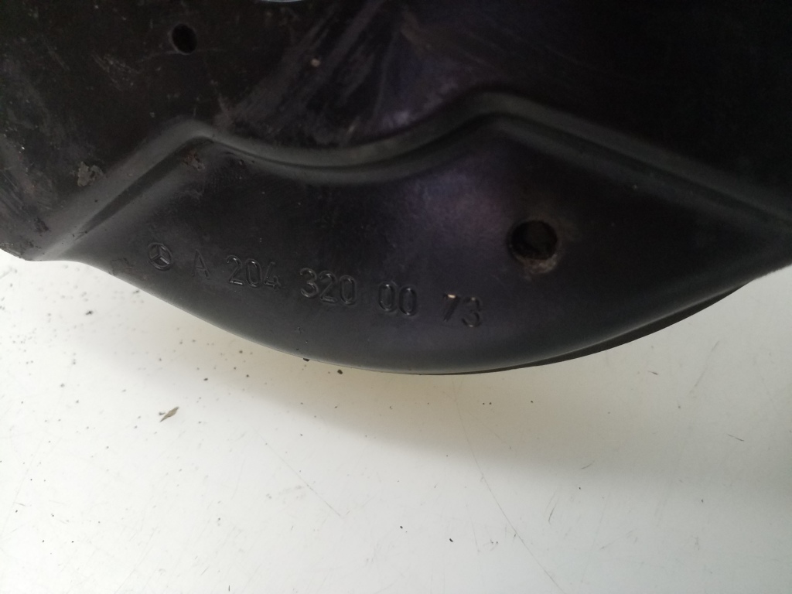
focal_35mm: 27
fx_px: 618
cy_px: 297
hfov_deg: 65.3
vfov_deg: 51.4
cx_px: 396
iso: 250
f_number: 1.9
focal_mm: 3.6
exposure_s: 1/50
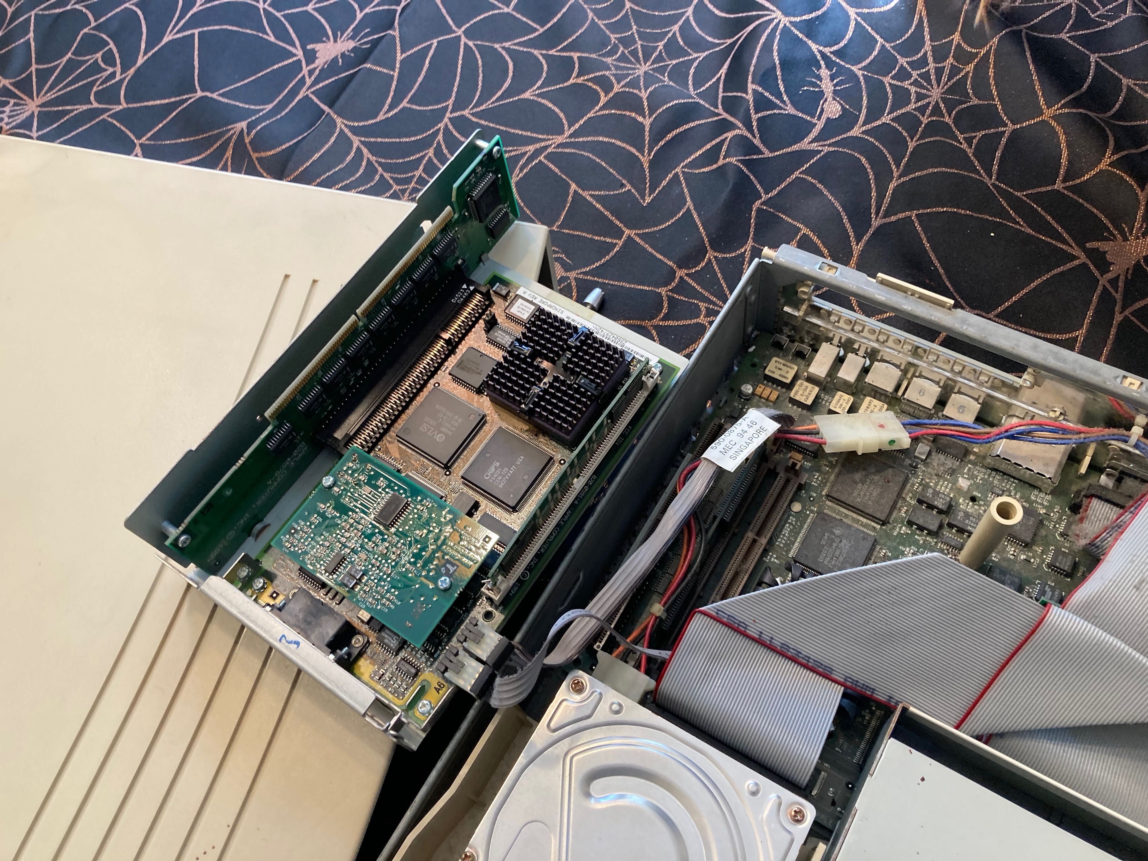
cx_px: 574
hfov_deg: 63.4
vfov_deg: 49.7
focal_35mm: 28
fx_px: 929
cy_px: 430
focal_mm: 3.99
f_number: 1.8
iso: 125
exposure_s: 1/60
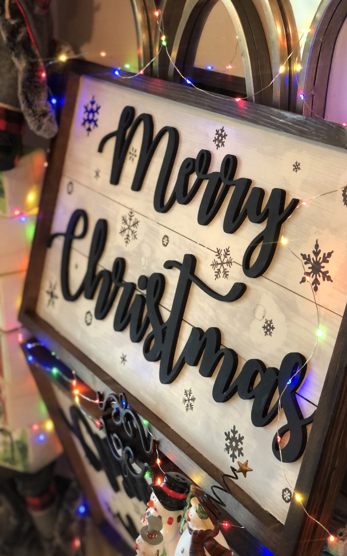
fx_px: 847
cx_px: 211
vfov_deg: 36.3
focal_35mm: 56
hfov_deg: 23.1
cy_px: 279
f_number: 2.4
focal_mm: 6
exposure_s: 1/24
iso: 125
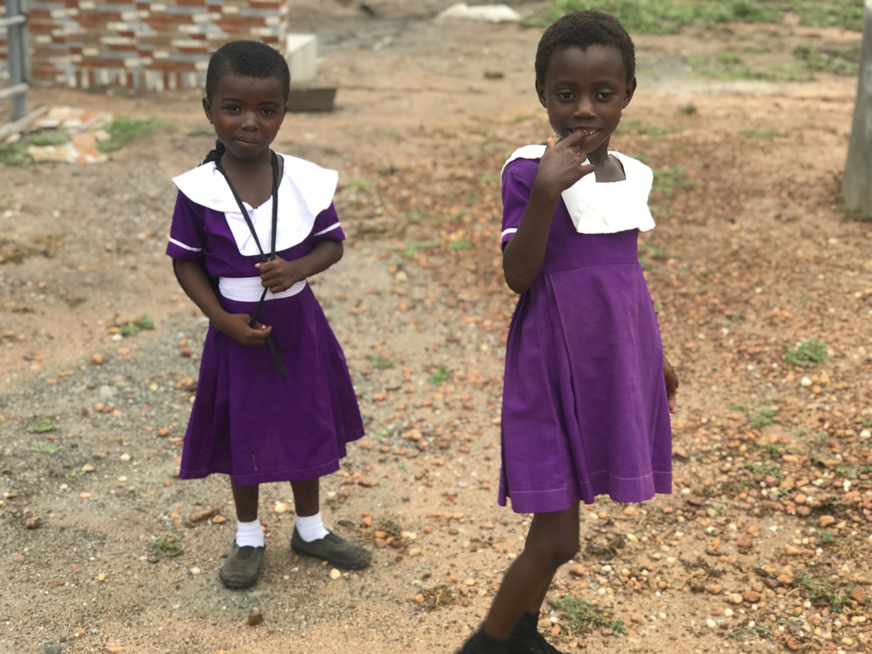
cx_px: 436
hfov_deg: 33.8
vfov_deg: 25.7
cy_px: 327
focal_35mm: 57
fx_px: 1436
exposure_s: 1/100
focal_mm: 6.6
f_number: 2.8
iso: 25
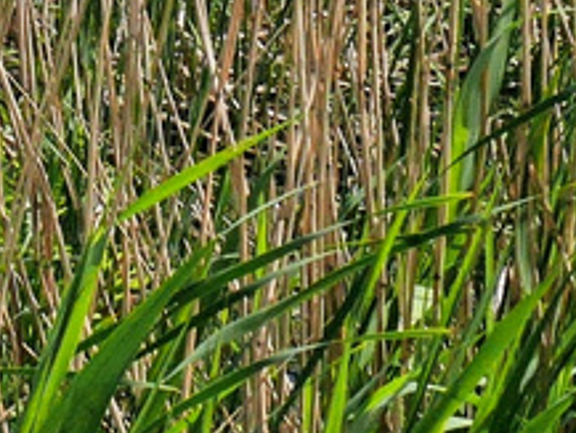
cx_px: -207
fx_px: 4412
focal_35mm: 265
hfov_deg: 7.4
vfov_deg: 5.3
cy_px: -842
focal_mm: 20
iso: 200
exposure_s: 1/1000
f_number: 10
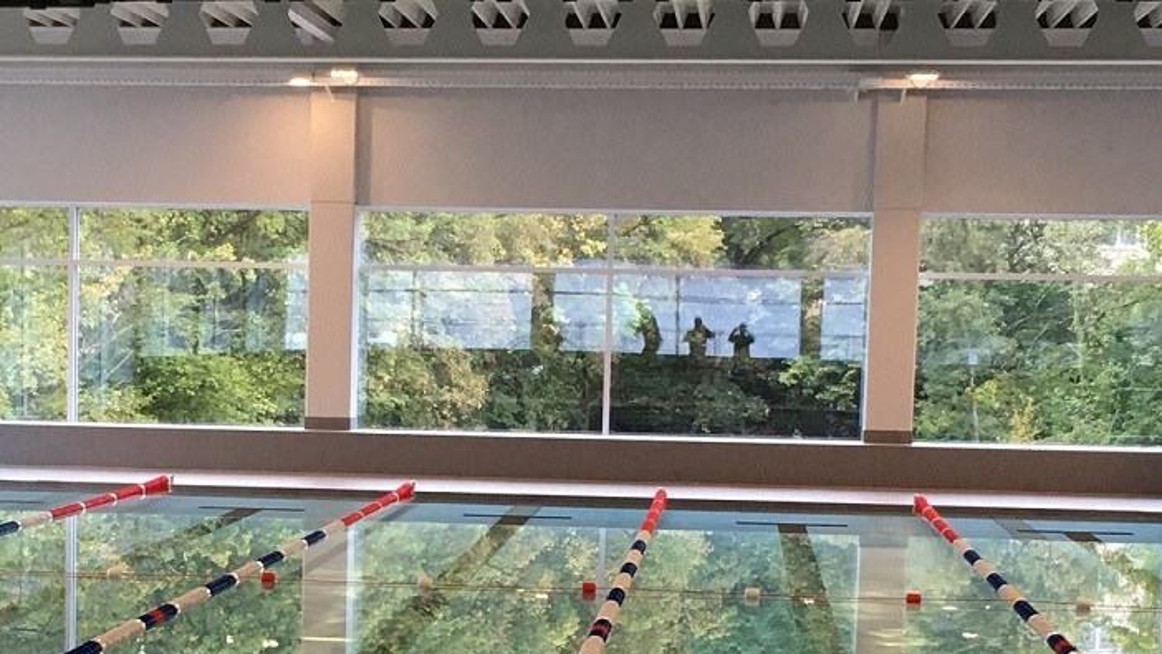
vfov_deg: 13.4
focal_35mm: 89
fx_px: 2742
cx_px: 339
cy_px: 618
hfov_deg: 23.8
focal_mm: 4.15
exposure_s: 1/33
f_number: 2.2
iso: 50
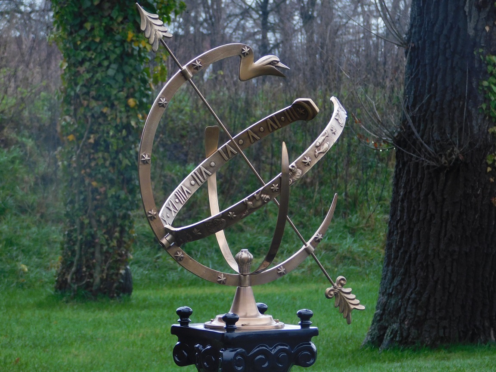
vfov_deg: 8.1
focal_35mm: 184
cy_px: 186
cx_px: 248
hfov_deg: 10.7
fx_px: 2636
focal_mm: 32.7
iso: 160
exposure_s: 1/30
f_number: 5.4
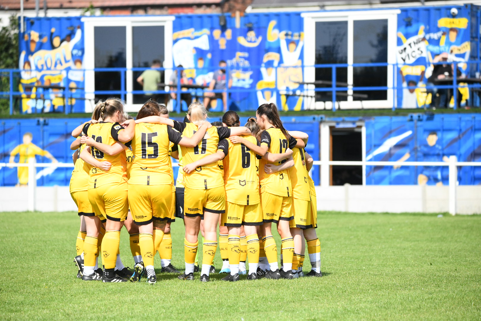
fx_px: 3607
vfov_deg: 5.1
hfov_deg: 7.6
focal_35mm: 270
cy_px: 160
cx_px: 240
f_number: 5.6
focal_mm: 270
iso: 2000
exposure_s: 1/8000
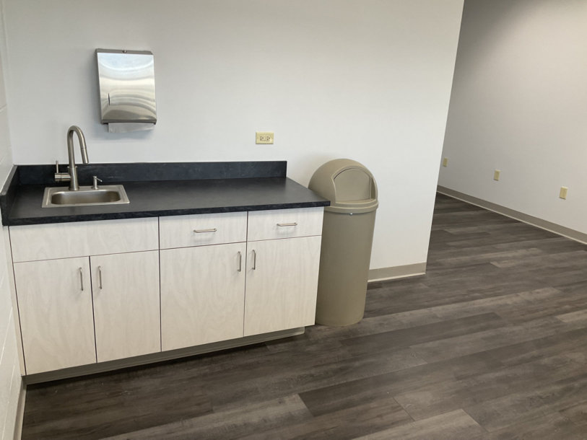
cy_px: 220
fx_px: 492
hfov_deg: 61.7
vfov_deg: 48.2
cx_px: 294
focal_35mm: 29
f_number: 1.8
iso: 50
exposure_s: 1/60
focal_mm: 3
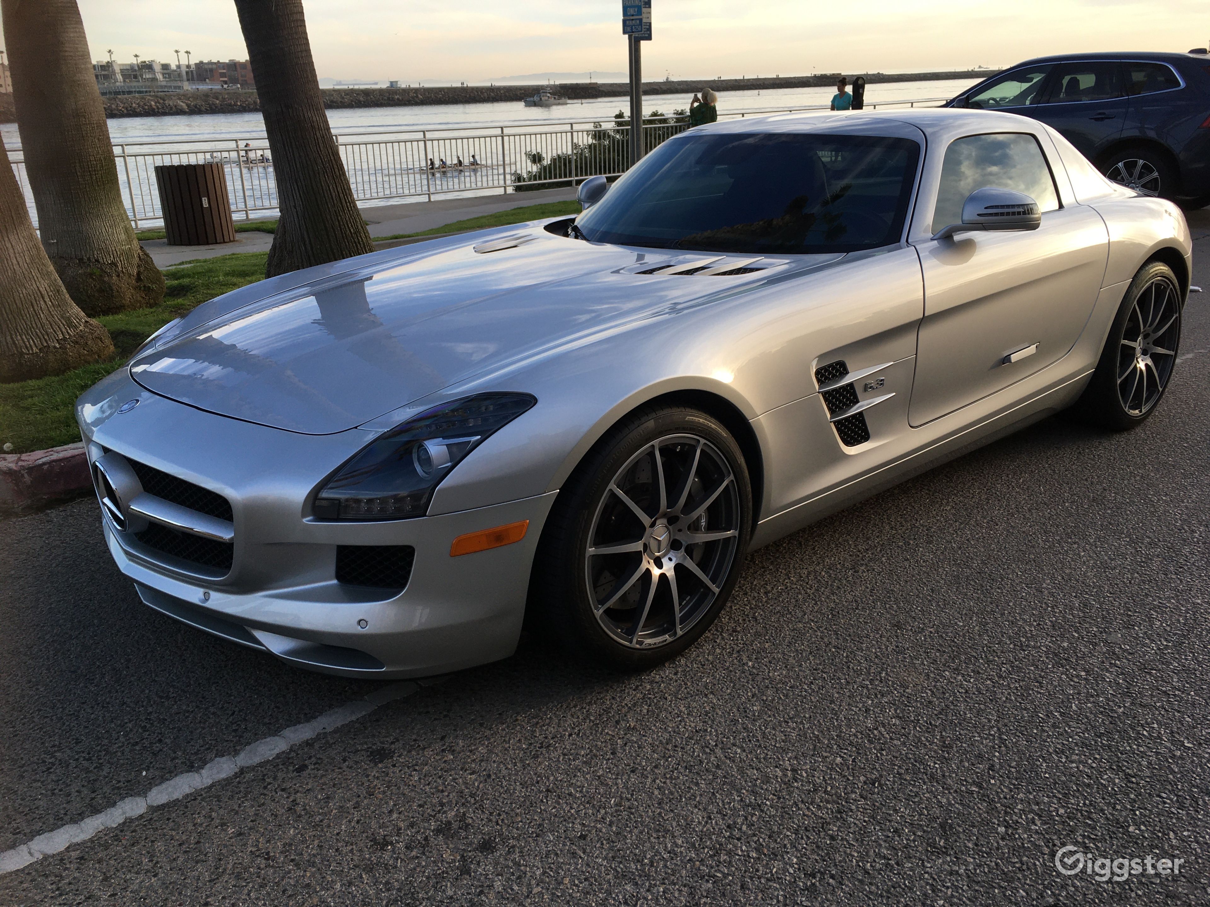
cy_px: 454
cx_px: 605
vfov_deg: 48.2
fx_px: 1014
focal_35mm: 29
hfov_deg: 61.7
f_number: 2.2
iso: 25
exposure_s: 1/268
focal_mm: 4.15
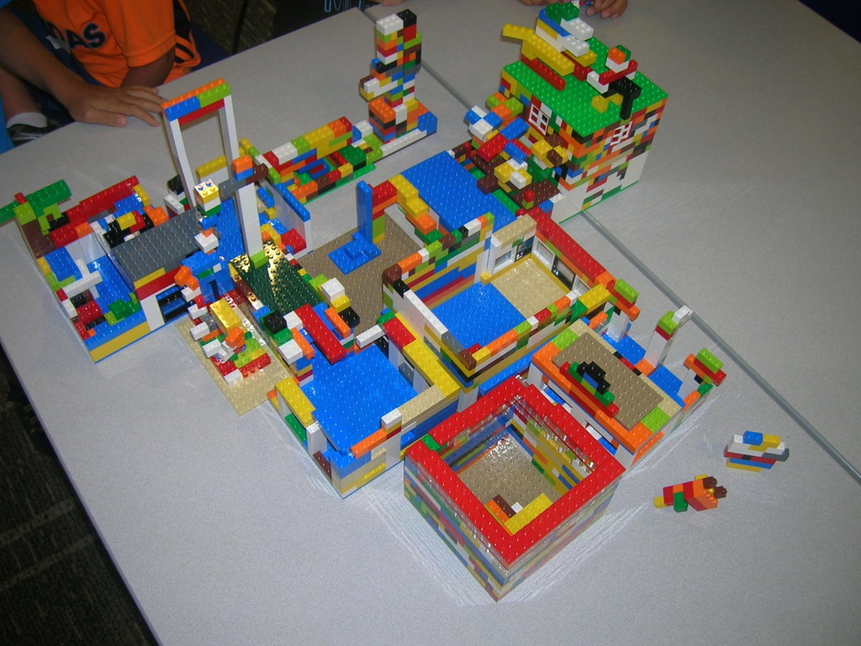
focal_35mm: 34
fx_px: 846
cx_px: 430
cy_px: 323
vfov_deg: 41.8
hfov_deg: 54.0
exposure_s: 1/60.1
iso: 50
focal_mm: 5.7
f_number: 2.9
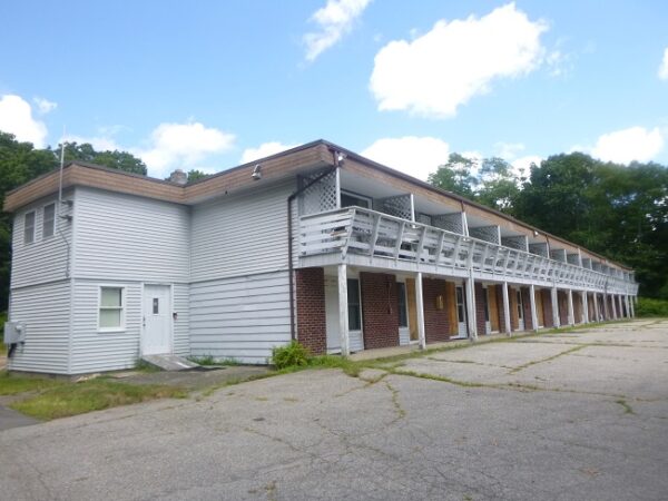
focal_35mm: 25
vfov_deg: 54.9
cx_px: 334
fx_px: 482
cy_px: 250
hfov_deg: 69.4
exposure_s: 1/250
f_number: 3.9
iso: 100
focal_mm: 4.5
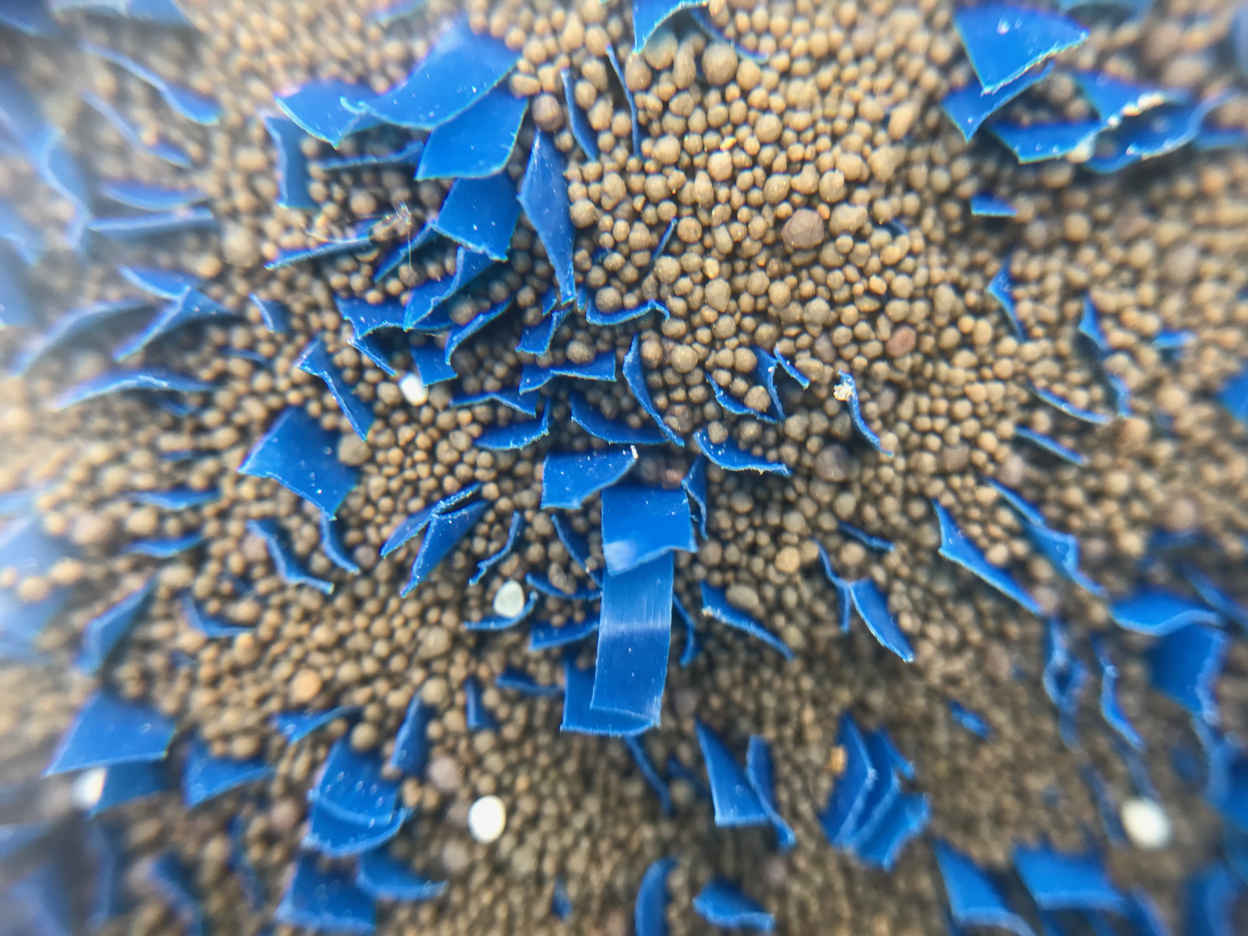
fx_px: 1009
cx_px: 624
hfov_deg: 63.4
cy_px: 468
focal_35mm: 28
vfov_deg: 49.7
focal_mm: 3.99
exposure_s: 1/90
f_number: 1.8
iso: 25
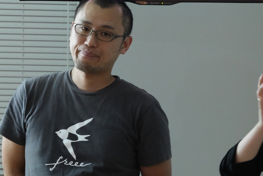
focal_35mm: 385
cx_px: 168
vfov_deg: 3.6
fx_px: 2813
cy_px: 100
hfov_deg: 5.4
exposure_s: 1/45
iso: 6400
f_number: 4.4
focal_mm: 134.5
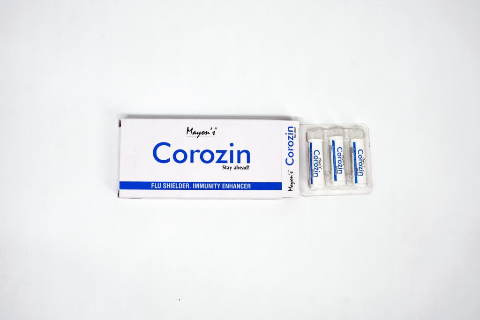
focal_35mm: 35
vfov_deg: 37.9
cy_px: 160
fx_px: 467
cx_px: 240
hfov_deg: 54.4
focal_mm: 35
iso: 100
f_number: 5
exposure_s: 1/160
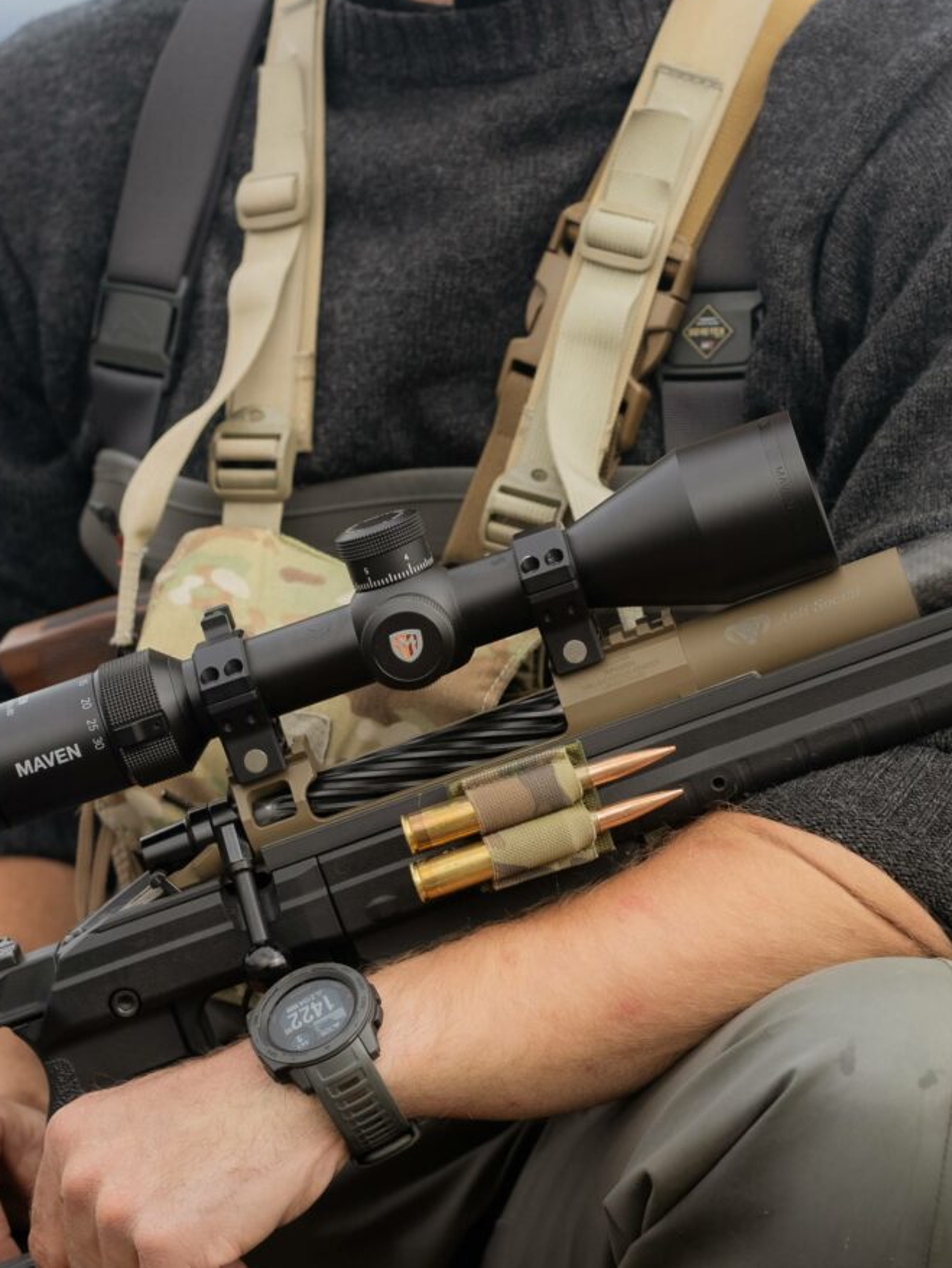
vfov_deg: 13.8
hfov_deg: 10.3
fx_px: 5241
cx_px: 769
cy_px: 676
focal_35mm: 143
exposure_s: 1/1250
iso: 320
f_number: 4
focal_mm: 85
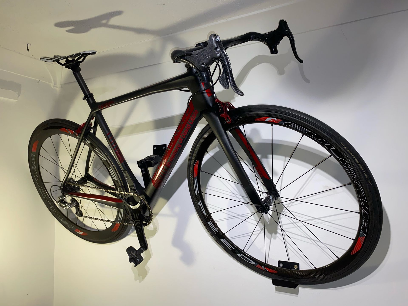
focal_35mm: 26
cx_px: 204
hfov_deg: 67.3
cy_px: 153
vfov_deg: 53.1
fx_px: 306
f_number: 1.8
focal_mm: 4.25
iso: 40
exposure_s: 1/47
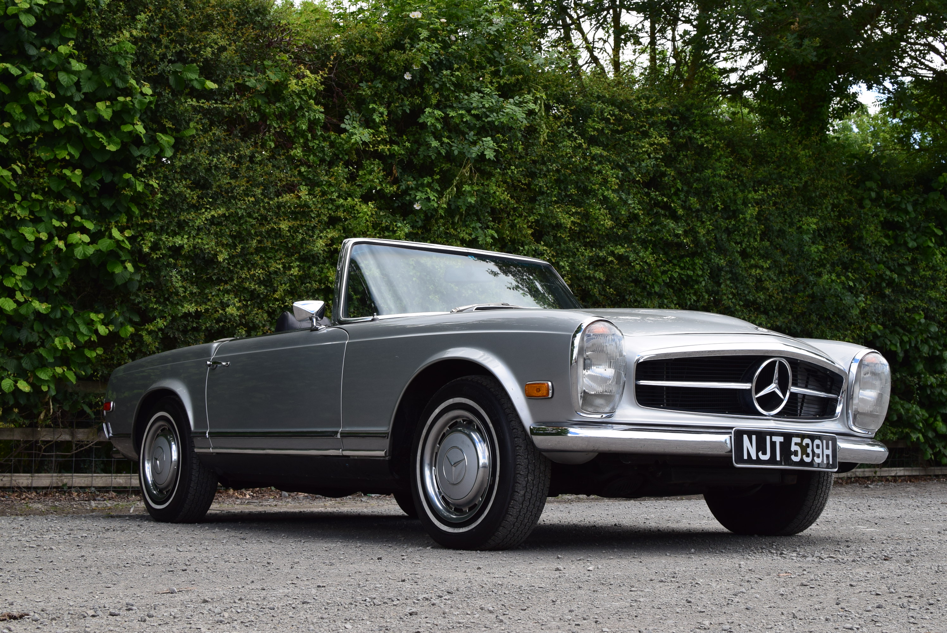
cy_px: 316
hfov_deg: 37.8
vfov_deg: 25.8
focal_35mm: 52
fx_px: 1382
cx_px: 474
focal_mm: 35
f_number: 10
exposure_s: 1/200
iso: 400
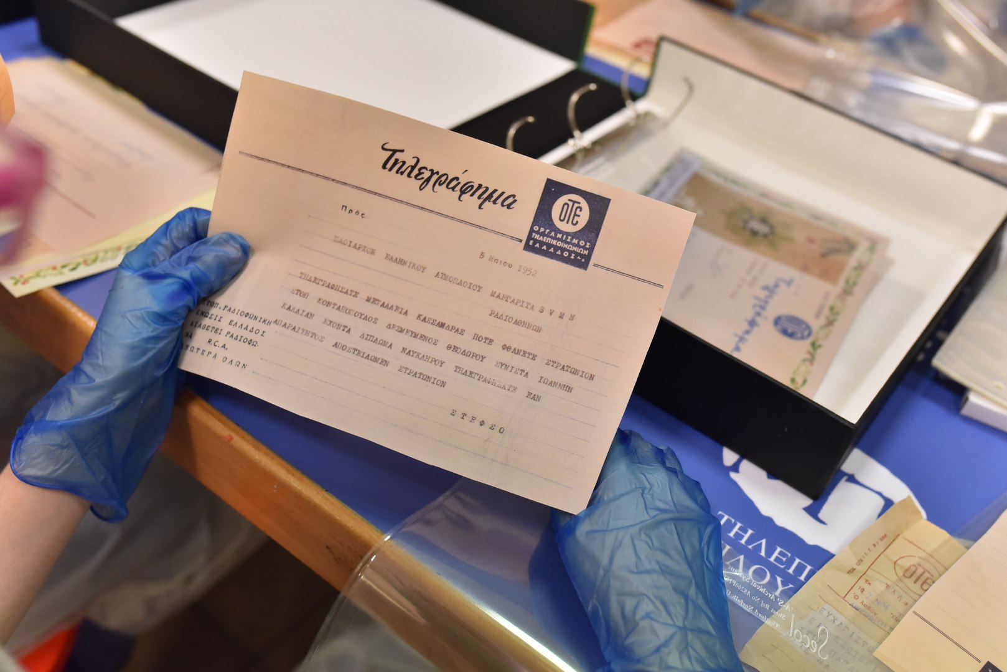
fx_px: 979
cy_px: 336
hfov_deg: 54.4
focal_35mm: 35
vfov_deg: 37.9
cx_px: 504
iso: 3200
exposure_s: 1/400
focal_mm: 35
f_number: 4
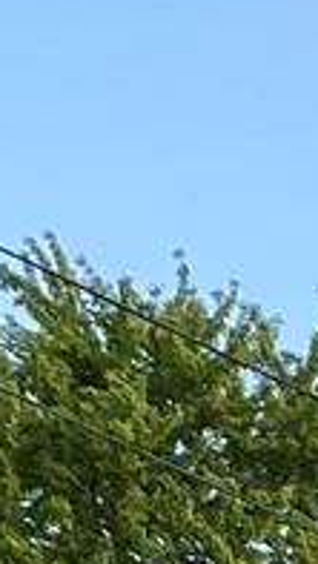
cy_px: 1429
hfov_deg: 3.9
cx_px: 1206
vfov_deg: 6.9
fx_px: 4402
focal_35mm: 294
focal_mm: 4.25
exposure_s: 1/858
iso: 32
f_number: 1.8
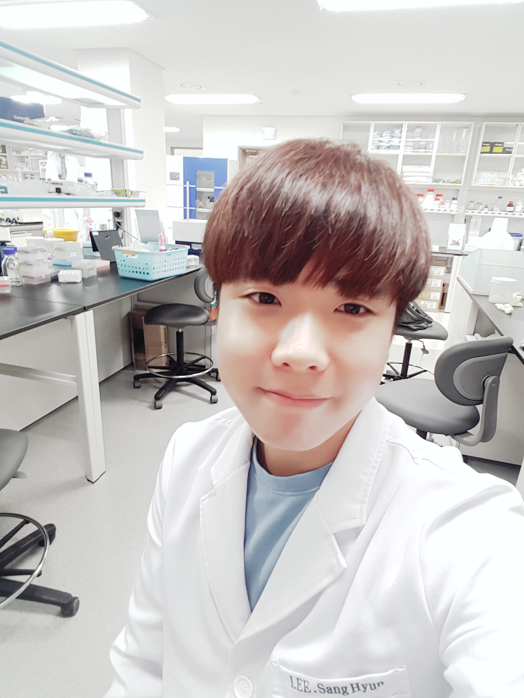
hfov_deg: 63.4
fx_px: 424
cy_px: 349
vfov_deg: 79.0
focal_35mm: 21
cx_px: 262
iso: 64
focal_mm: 2.1
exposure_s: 1/24
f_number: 1.7
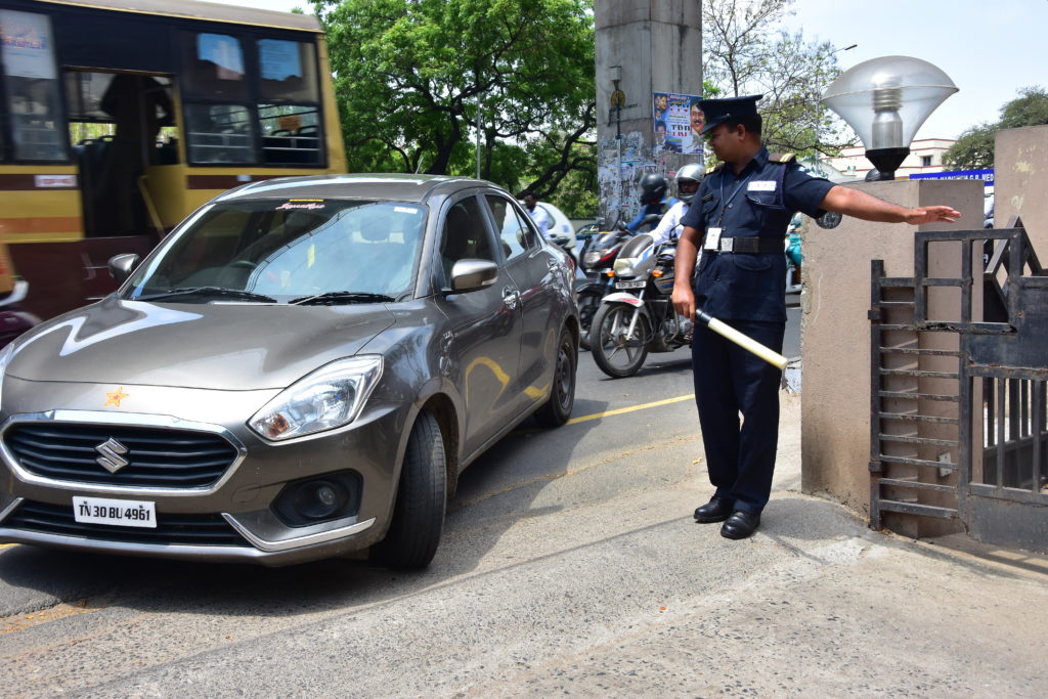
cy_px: 350
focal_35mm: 39
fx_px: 1135
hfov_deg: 49.5
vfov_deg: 34.2
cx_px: 524
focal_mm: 26
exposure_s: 1/125
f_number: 8
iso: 200
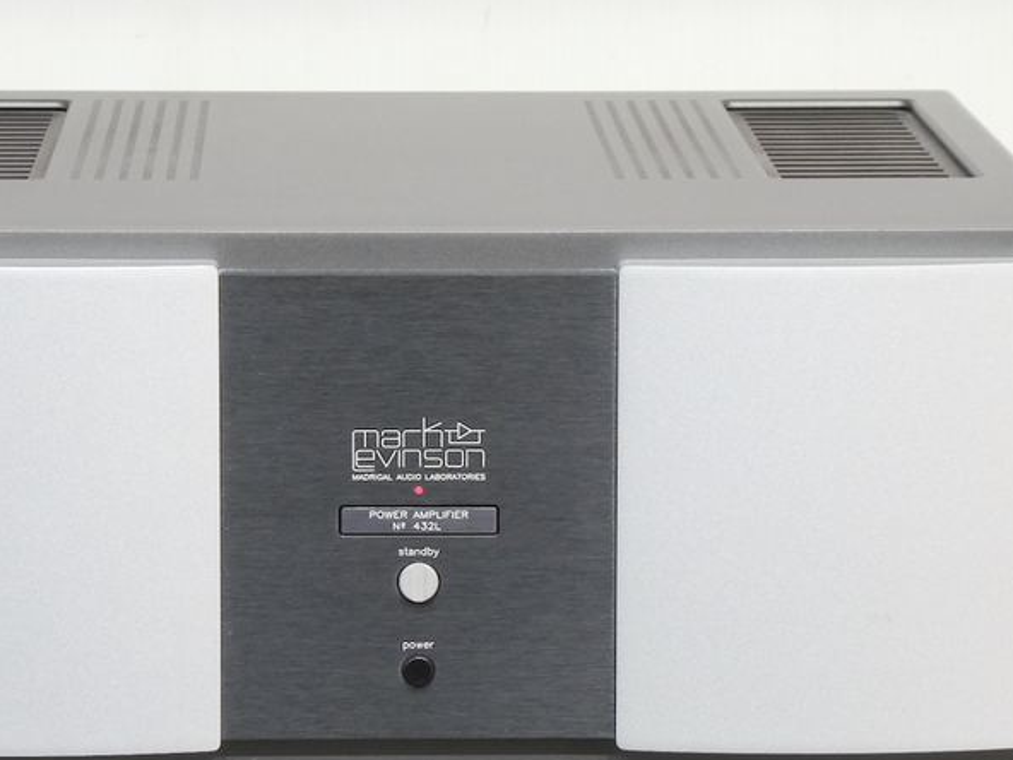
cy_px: 553
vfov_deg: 7.4
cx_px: 409
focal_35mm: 201
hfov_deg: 9.8
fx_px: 5882
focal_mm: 22.3
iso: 200
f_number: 5.2
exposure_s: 1/5
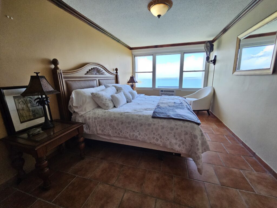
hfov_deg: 106.2
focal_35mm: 13
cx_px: 138
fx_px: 104
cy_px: 104
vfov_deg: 89.9
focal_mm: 2.2
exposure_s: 1/196
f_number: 2.2
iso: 160
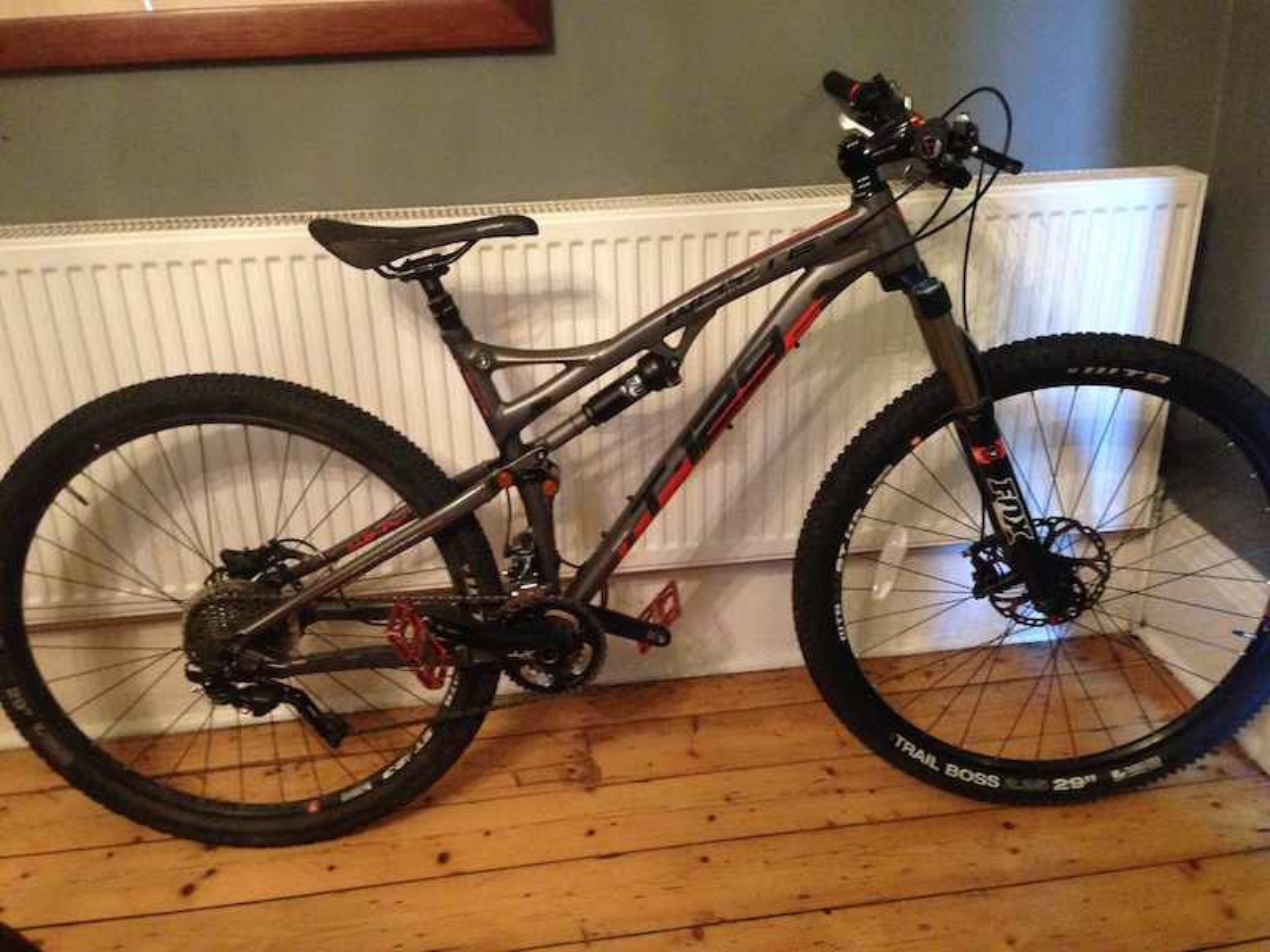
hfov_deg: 55.4
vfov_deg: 42.9
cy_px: 476
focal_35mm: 33
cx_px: 635
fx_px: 1211
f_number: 2.4
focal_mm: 4.12
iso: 500
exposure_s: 1/15
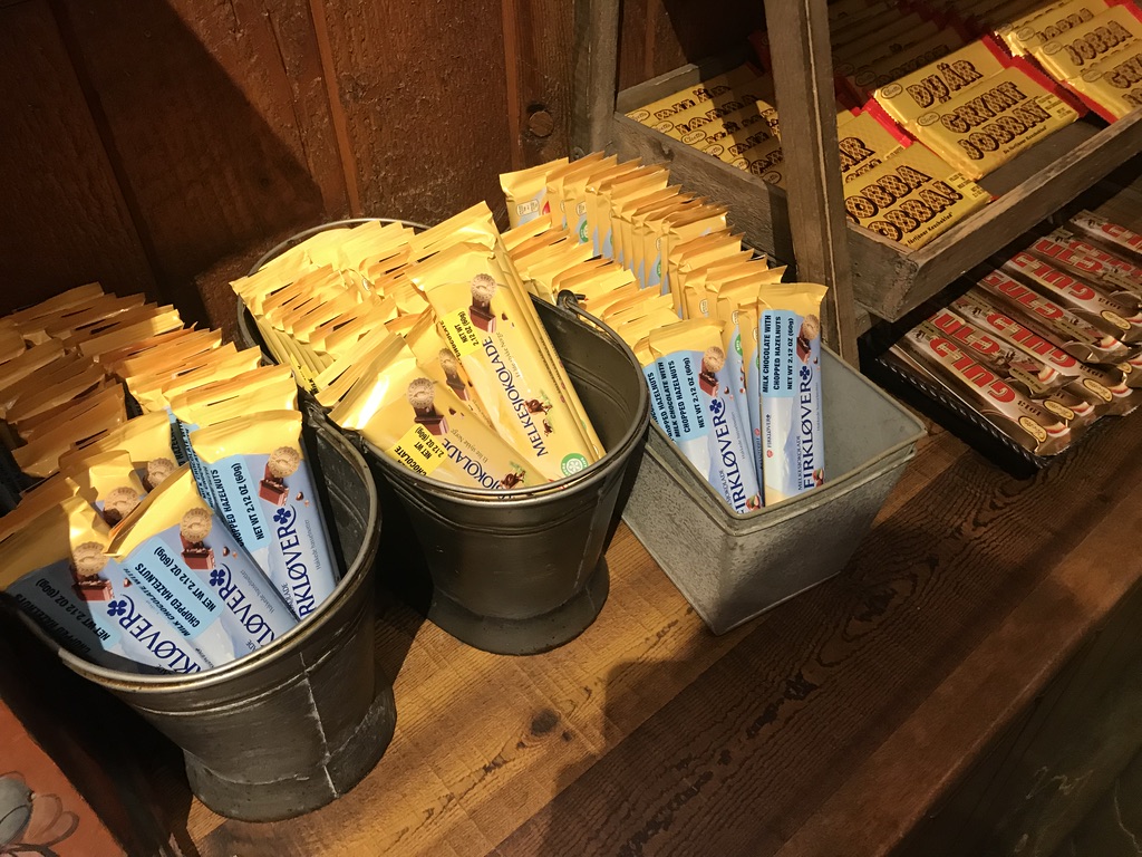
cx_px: 571
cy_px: 428
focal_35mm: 28
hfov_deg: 63.4
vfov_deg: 49.7
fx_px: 924
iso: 64
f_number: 1.8
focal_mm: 3.99
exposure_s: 1/15
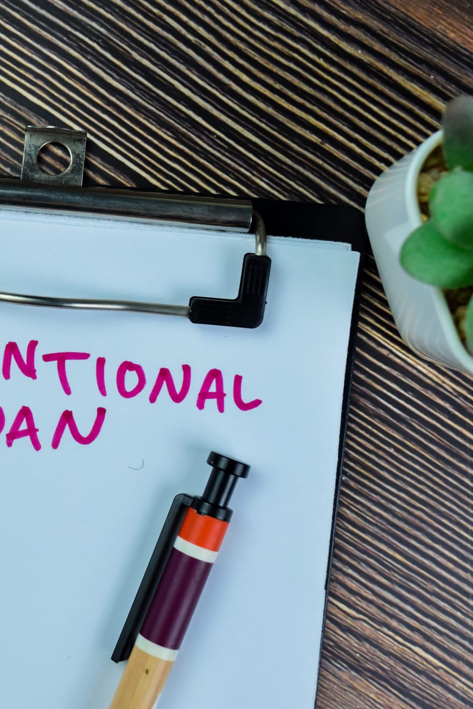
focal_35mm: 57
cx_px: 43
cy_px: 352
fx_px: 1118
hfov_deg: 23.2
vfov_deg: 35.2
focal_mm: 25
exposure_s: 1/100
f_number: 7.1
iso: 800
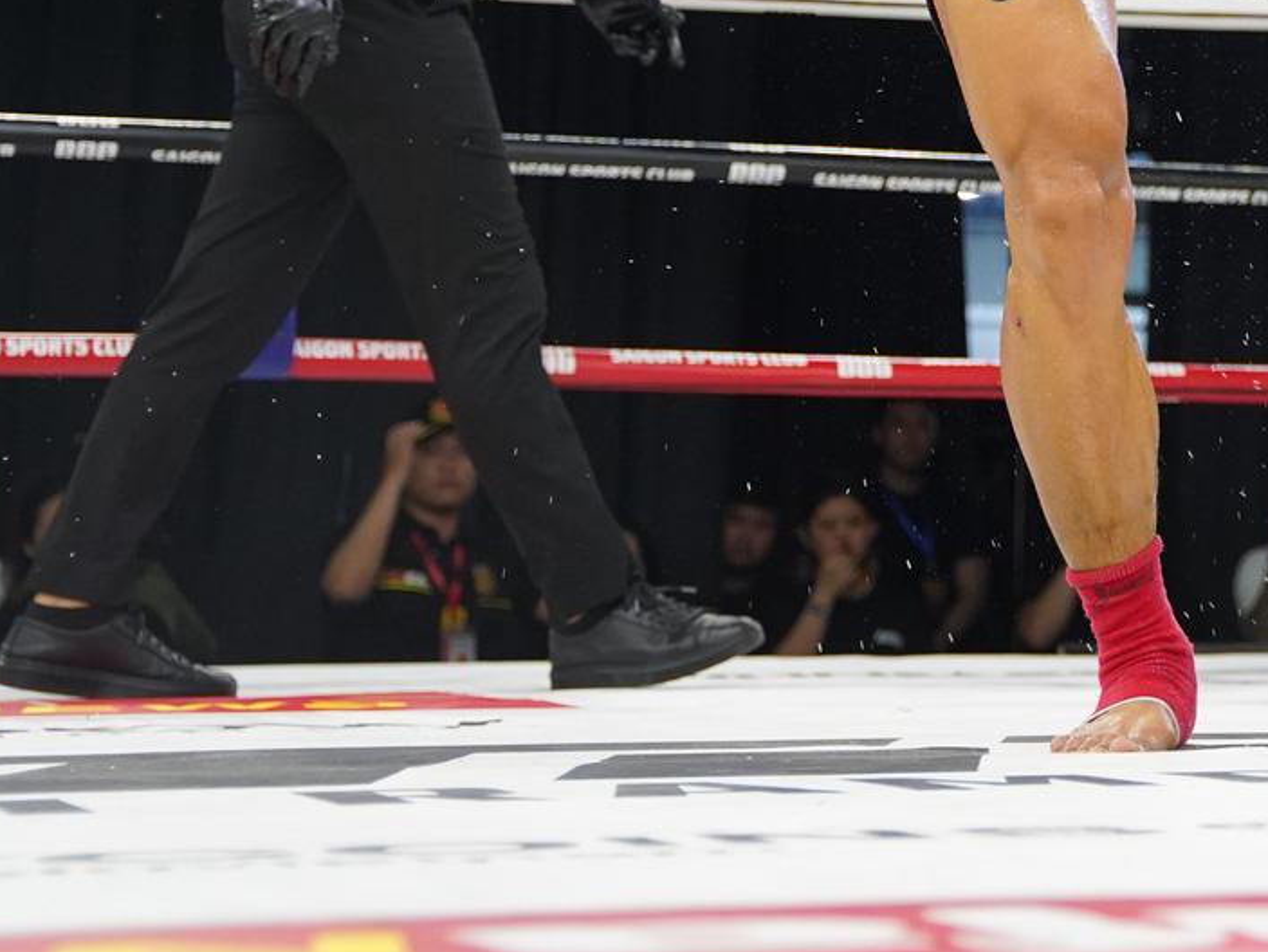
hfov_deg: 15.4
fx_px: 4508
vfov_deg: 11.8
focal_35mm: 123
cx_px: 1557
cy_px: -223
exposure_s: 1/400
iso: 2500
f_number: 2.8
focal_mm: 45
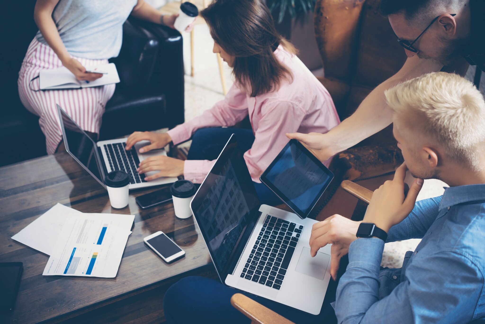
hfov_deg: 36.2
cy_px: 162
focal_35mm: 55
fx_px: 741
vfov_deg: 24.6
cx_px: 242
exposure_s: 1/125
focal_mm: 55
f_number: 3.2
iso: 100
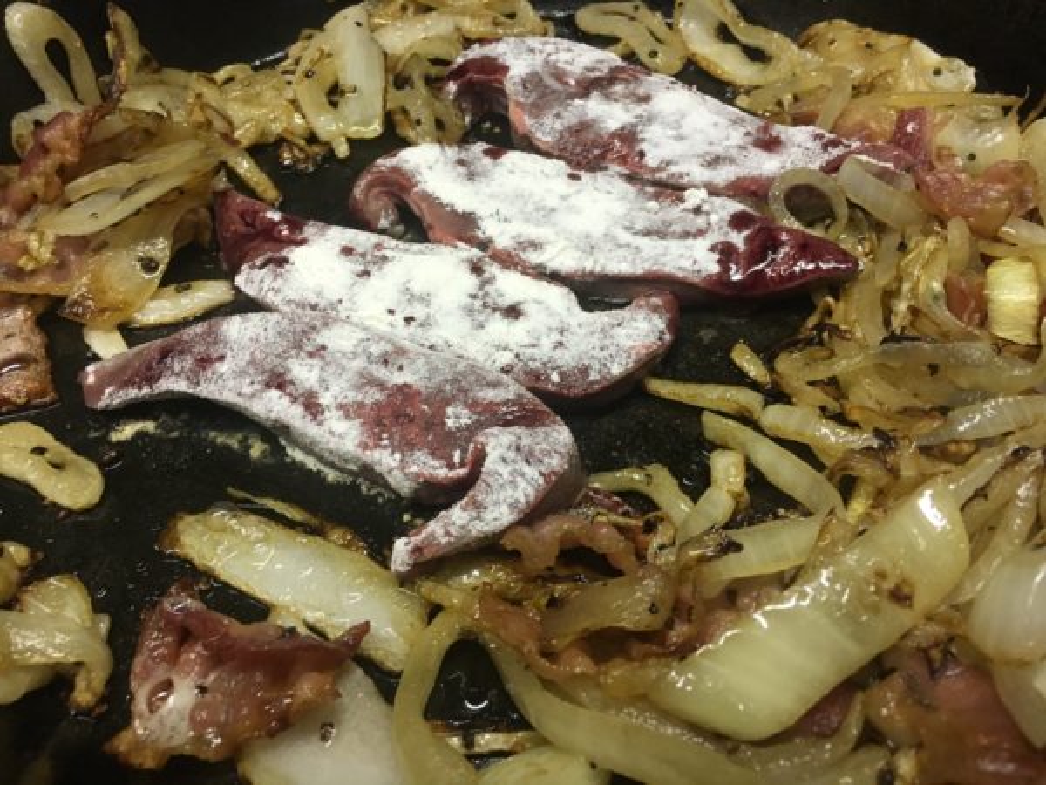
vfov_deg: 48.2
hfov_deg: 61.7
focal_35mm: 29
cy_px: 392
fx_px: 876
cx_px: 523
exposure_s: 1/30
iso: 125
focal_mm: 4.15
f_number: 2.2
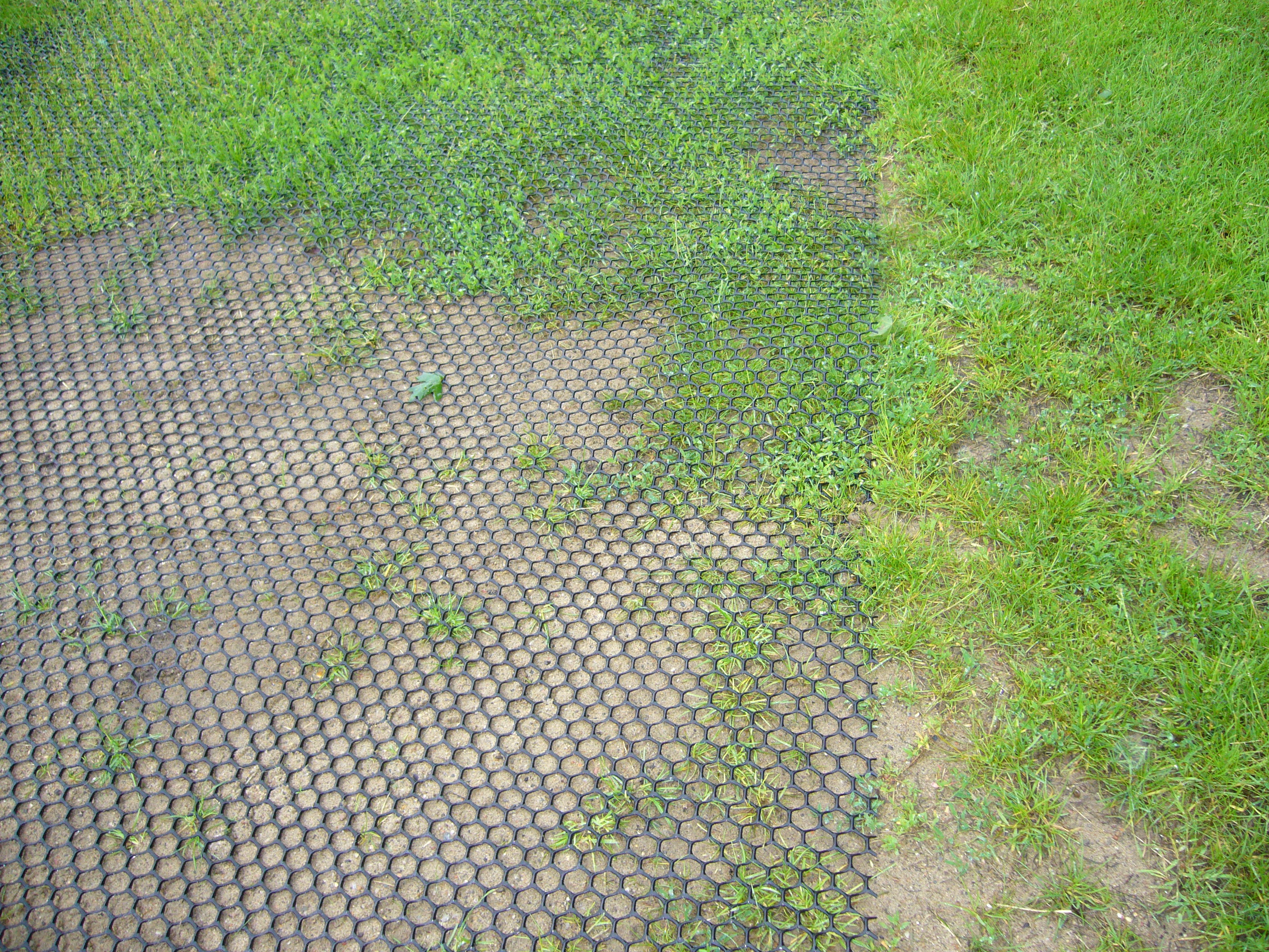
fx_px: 1283
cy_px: 476
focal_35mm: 35
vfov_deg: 40.7
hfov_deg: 52.6
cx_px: 634
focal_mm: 5.8
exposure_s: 1/60
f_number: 2.8
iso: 160
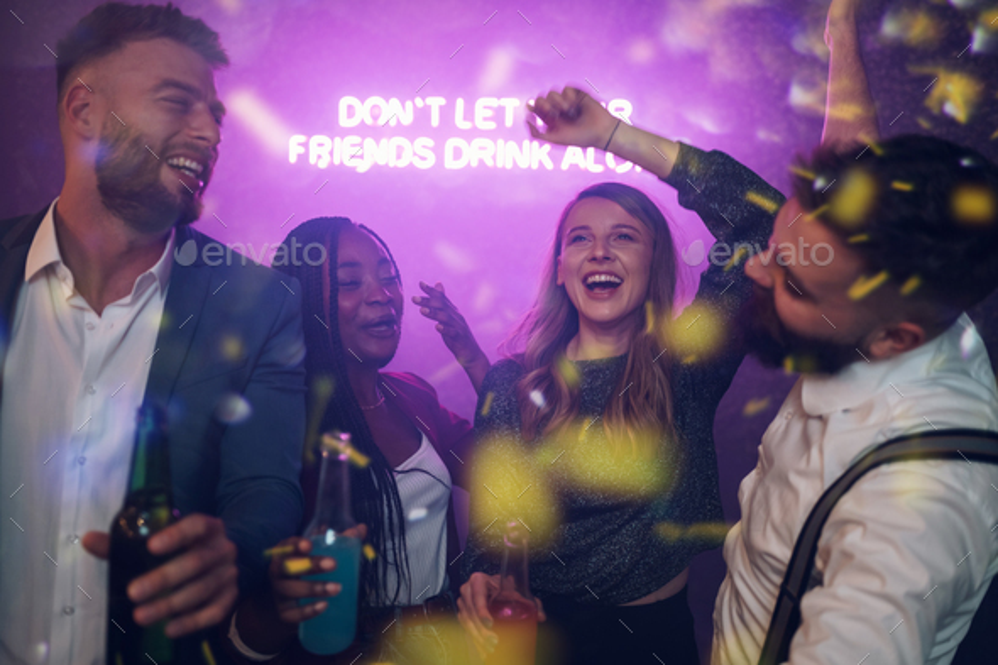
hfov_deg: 54.4
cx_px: 499
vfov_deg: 37.8
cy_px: 332
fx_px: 970
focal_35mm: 35
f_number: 1.8
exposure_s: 1/125
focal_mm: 35
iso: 640
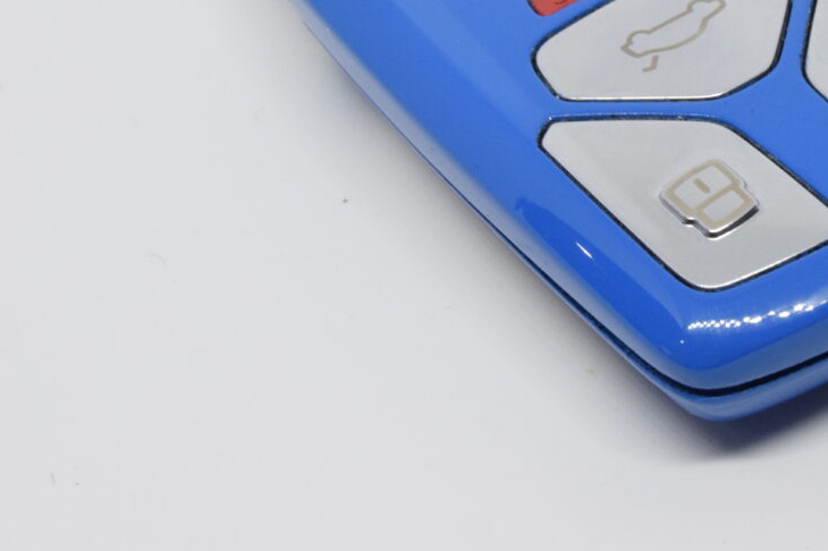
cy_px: 95
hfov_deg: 16.8
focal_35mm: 121
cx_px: 660
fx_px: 2782
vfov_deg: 11.3
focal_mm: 46
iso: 1600
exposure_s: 1/30
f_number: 20
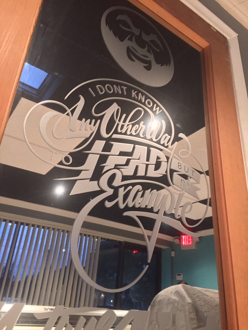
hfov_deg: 48.2
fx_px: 277
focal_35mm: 29
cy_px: 165
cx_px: 124
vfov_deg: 61.7
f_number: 2.2
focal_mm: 4.15
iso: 320
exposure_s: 1/15
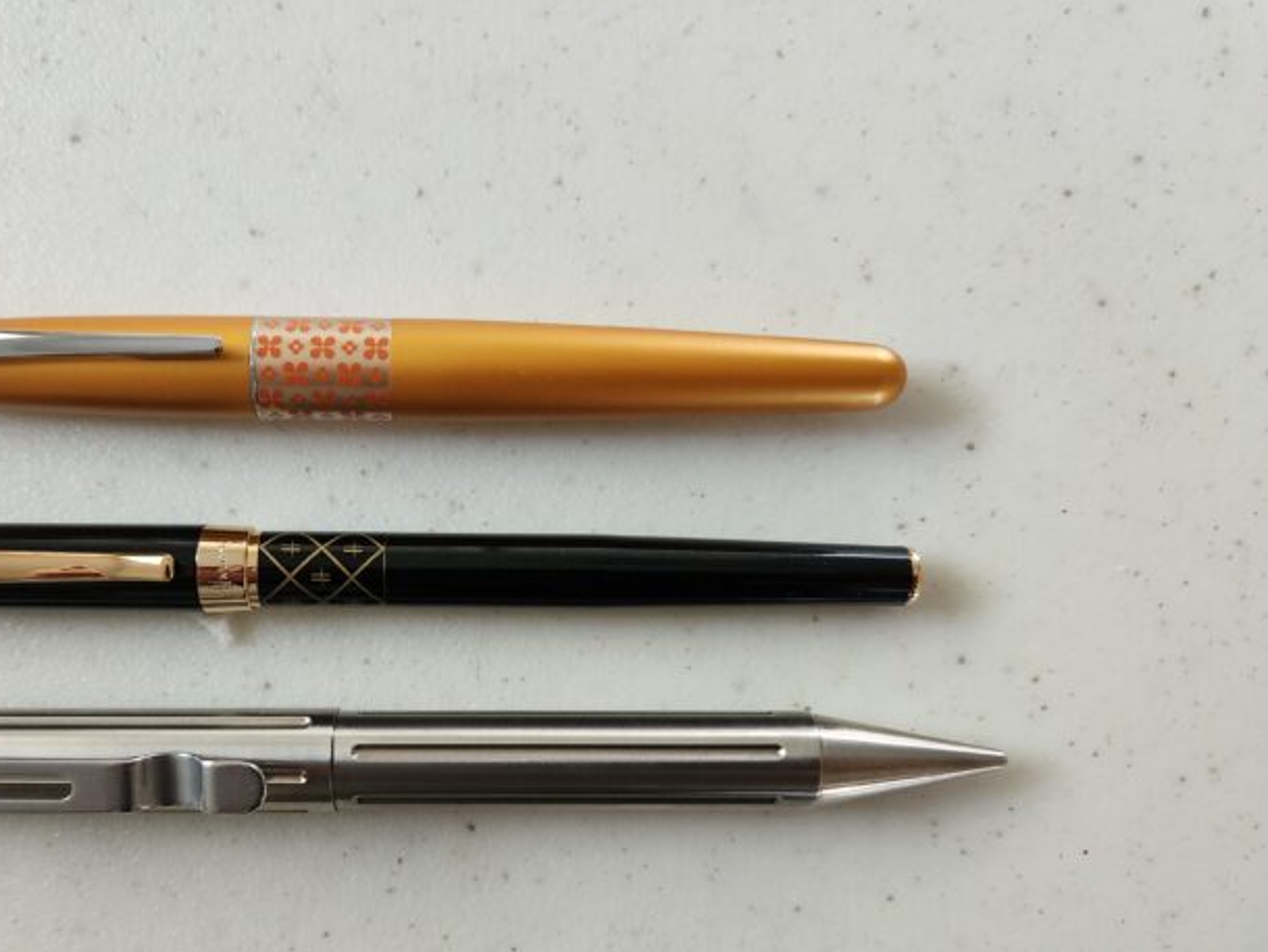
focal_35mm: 29
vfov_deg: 47.9
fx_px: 1062
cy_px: 581
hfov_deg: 60.8
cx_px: 475
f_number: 1.8
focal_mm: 5.4
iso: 400
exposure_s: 1/120
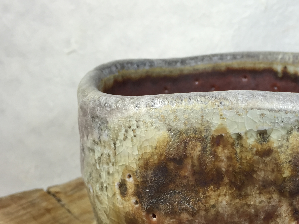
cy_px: 158
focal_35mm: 53
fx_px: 458
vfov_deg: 27.3
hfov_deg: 35.3
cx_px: 228
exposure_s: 1/60
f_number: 2.2
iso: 40
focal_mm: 4.15
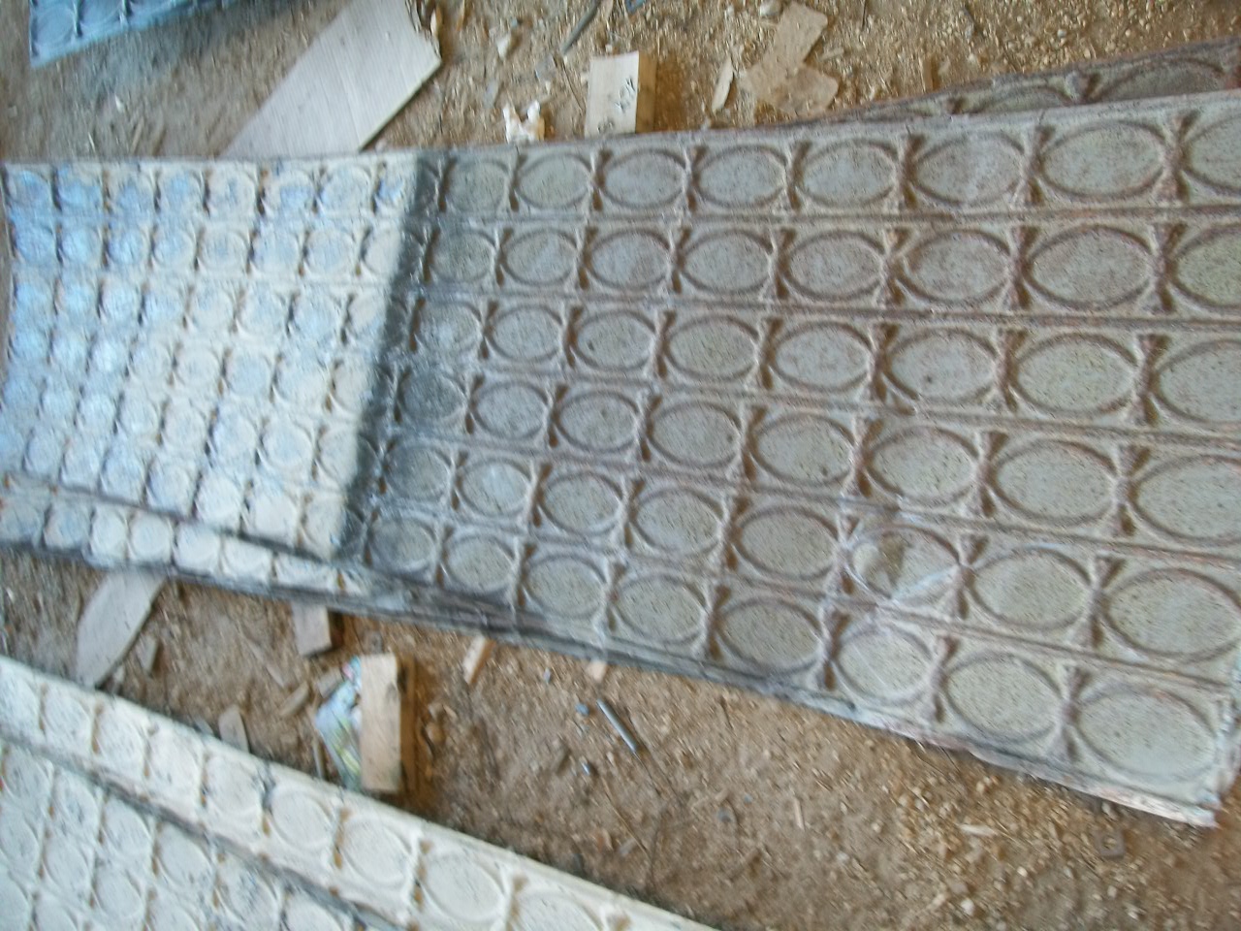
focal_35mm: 36
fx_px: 1291
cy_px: 466
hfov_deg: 51.4
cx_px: 620
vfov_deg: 39.7
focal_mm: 6
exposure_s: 1/40
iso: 80
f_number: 2.7
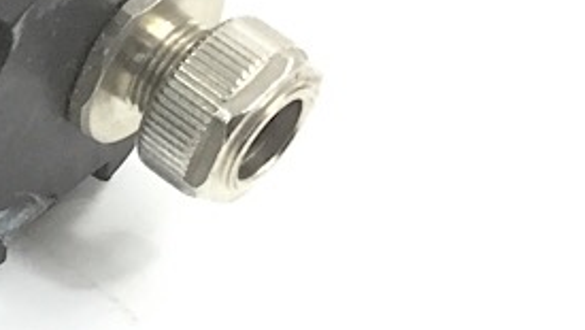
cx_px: -465
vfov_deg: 8.2
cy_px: -53
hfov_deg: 13.3
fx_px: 2266
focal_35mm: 146
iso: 32
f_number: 2.4
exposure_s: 1/33
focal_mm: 3.3
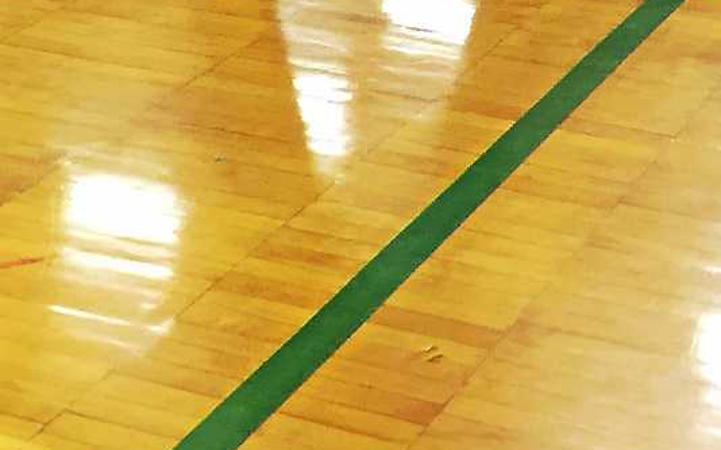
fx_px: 2317
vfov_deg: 10.0
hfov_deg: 17.6
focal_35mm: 118
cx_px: 173
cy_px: -550
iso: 80
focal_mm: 4.15
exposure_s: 1/15
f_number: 2.2
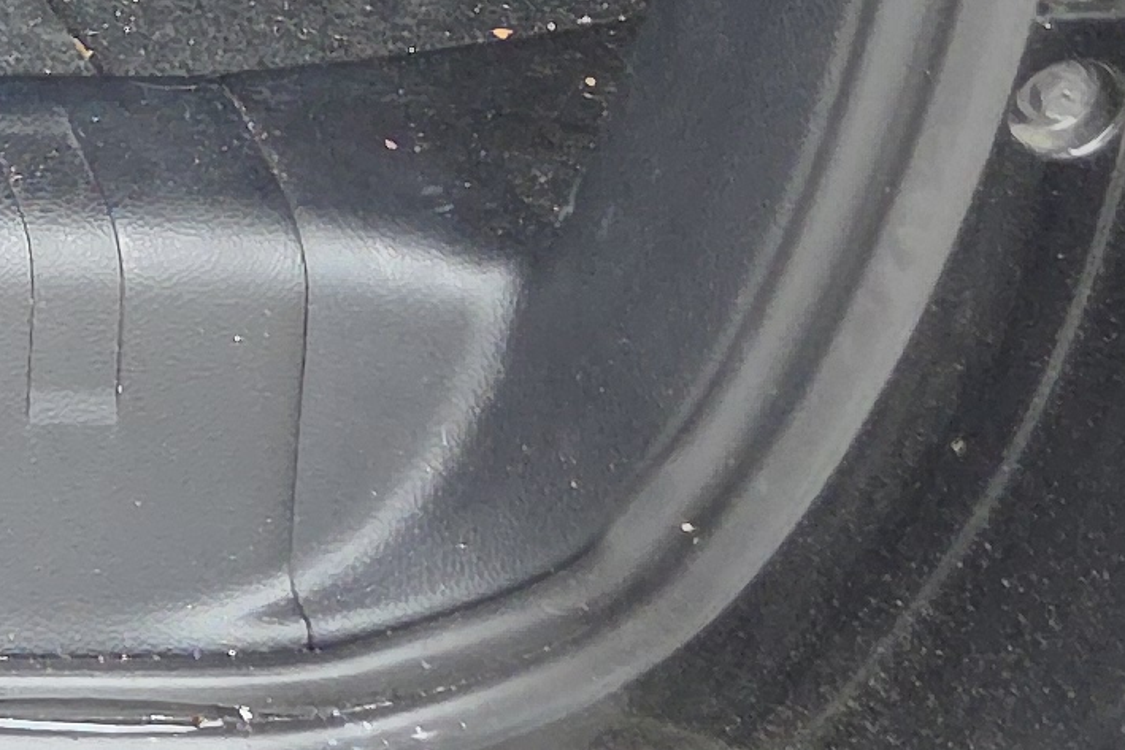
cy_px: -1332
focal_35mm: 135
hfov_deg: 11.2
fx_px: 4219
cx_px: -1982
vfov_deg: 8.7
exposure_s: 1/180
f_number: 1.7
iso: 100
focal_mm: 6.3
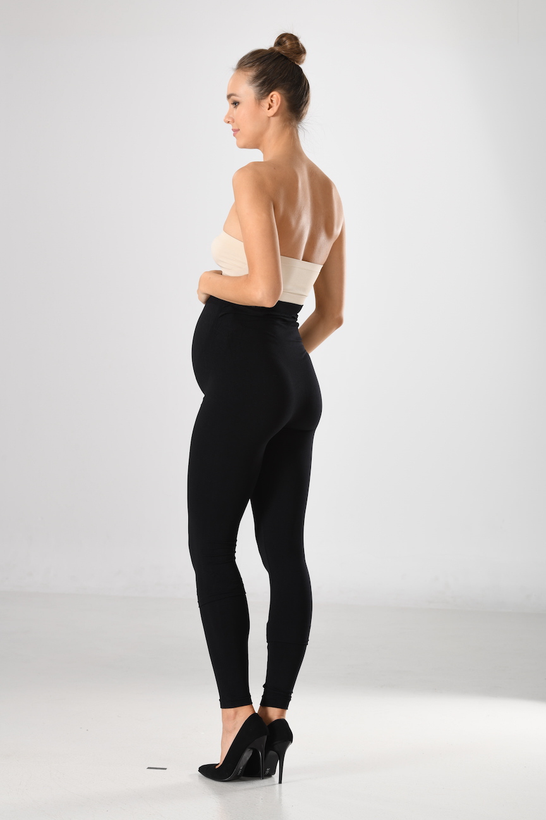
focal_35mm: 98
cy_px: 410
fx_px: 2229
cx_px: 273
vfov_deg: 20.8
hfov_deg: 14.0
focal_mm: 98
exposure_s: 1/125
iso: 100
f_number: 11
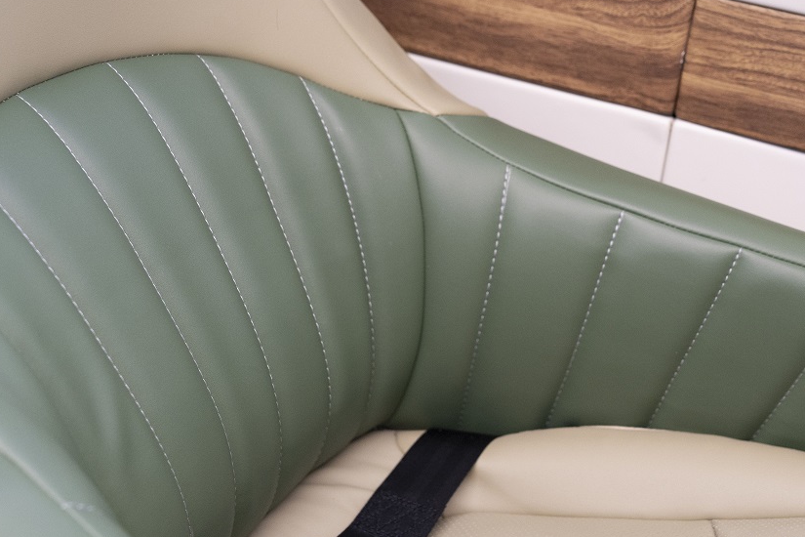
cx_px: 404
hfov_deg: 31.9
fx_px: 1409
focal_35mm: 63
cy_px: 217
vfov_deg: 21.5
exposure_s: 1/160
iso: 500
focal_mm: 35
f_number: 3.2
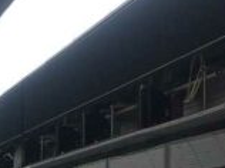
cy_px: 288
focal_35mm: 188
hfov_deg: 10.4
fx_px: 1220
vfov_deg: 7.7
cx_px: -50
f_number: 2.2
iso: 64
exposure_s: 1/100
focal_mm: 4.15
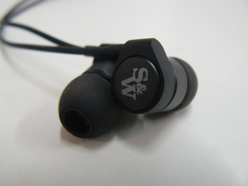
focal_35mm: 36
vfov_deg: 39.7
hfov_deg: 51.4
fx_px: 258
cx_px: 124
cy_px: 93
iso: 200
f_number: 2.8
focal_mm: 6
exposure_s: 1/30
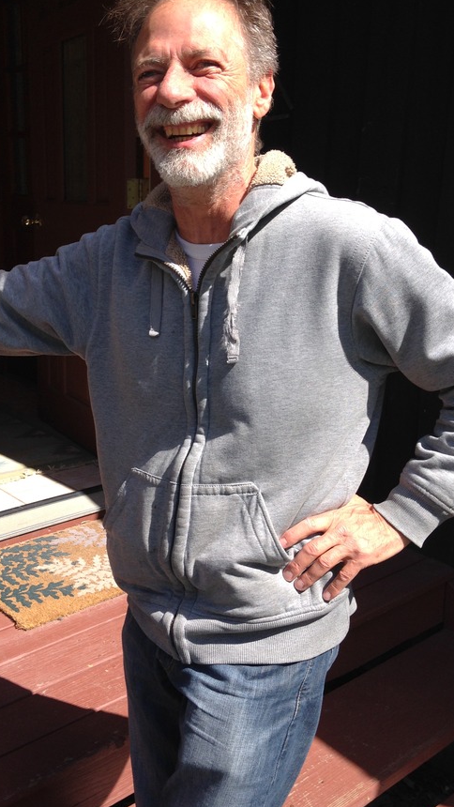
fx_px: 834
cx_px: 196
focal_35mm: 39
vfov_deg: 51.6
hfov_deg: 30.4
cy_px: 384
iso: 50
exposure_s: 1/968
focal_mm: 4.12
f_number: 2.4
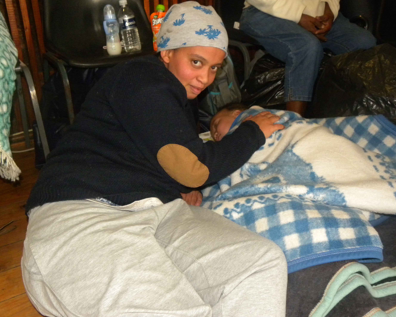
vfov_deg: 42.2
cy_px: 157
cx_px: 200
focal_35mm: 35
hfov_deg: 51.5
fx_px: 410
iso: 400
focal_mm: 5.9
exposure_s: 1/30
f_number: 2.8
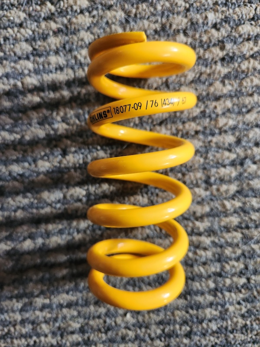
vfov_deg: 73.9
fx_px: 230
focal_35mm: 23
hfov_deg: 58.9
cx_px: 130
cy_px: 174
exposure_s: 1/120
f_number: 1.8
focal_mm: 5.4
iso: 500
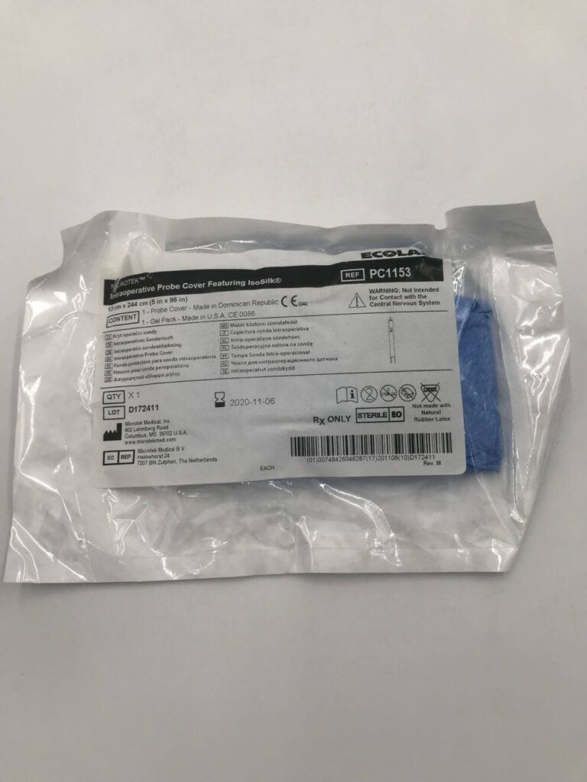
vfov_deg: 63.4
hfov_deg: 49.7
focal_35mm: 28
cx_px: 294
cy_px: 391
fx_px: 633
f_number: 1.8
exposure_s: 1/173
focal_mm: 3.99
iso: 20
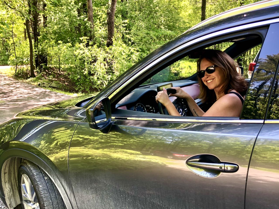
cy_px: 104
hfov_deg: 63.4
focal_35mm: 28
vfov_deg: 49.7
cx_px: 140
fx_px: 226
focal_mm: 4
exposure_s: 1/120
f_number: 1.8
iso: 64
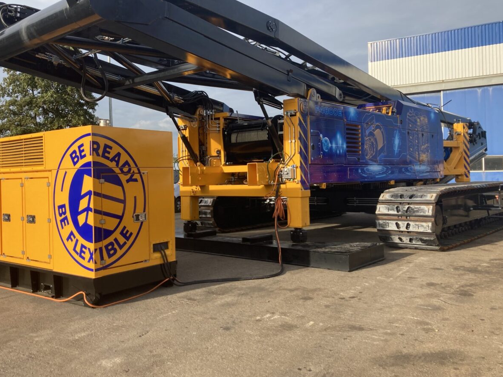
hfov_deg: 55.1
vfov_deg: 42.9
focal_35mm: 33
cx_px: 213
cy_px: 174
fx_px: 480
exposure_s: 1/923
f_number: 1.8
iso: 20
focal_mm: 3.99
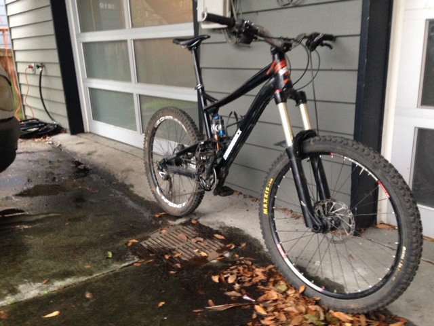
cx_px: 217
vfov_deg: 42.9
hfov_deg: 55.4
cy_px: 163
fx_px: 414
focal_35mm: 33
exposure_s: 1/20
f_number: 2.4
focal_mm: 4.12
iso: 250
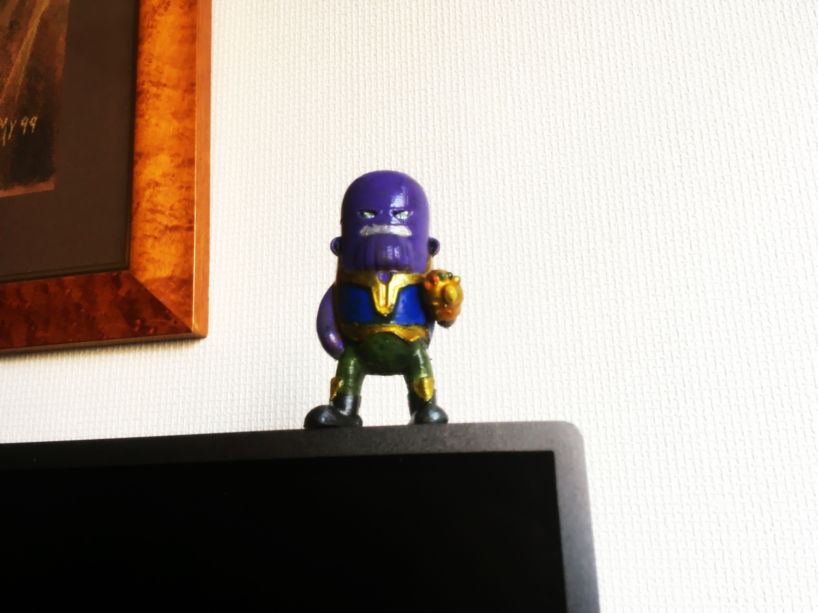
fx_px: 685
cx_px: 409
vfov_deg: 48.2
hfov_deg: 61.7
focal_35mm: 29
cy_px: 306
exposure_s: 1/33
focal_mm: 4.15
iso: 64
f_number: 2.2
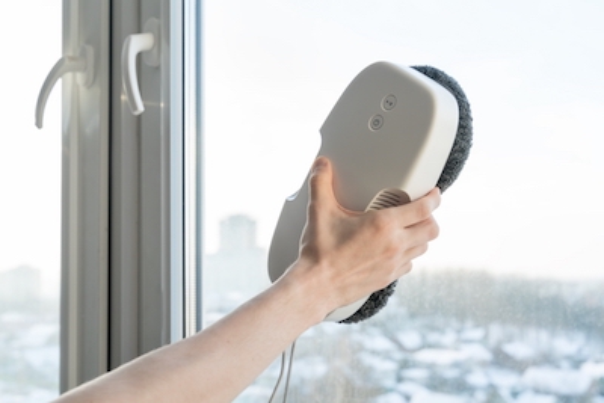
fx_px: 755
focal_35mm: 45
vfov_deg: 29.9
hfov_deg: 43.6
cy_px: 202
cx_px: 302
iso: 250
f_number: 5.6
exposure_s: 1/100
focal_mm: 45
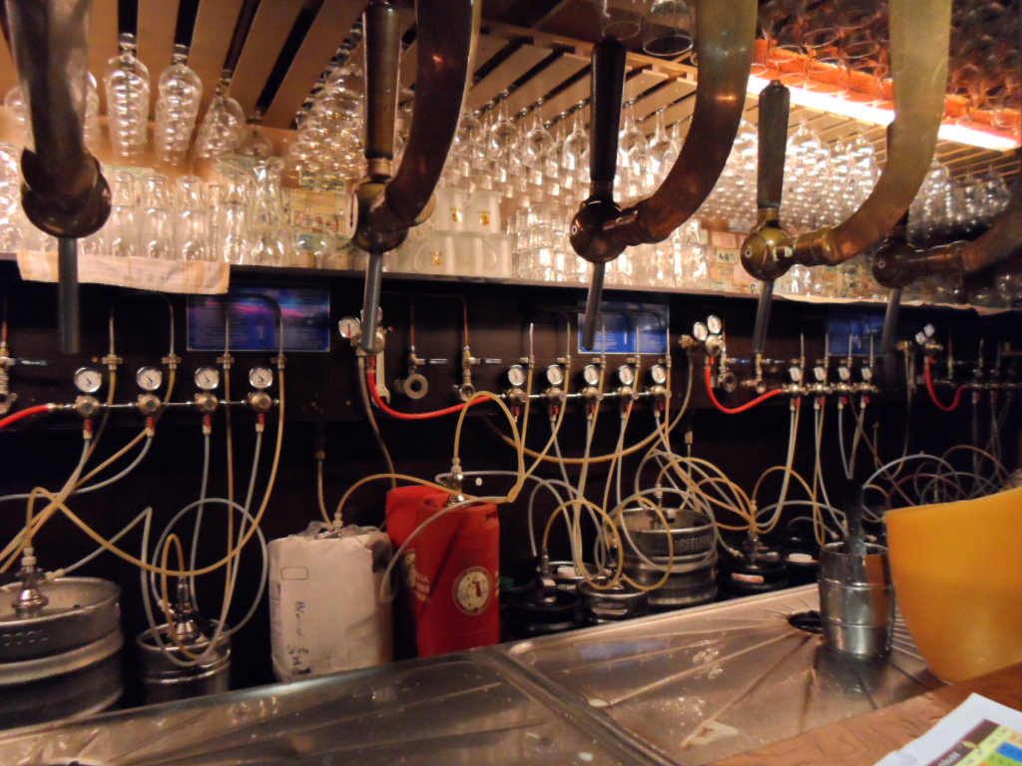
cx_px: 511
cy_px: 383
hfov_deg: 69.4
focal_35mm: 25
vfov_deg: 54.9
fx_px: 738
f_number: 2.5
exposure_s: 1/15
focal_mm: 4.5
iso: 640
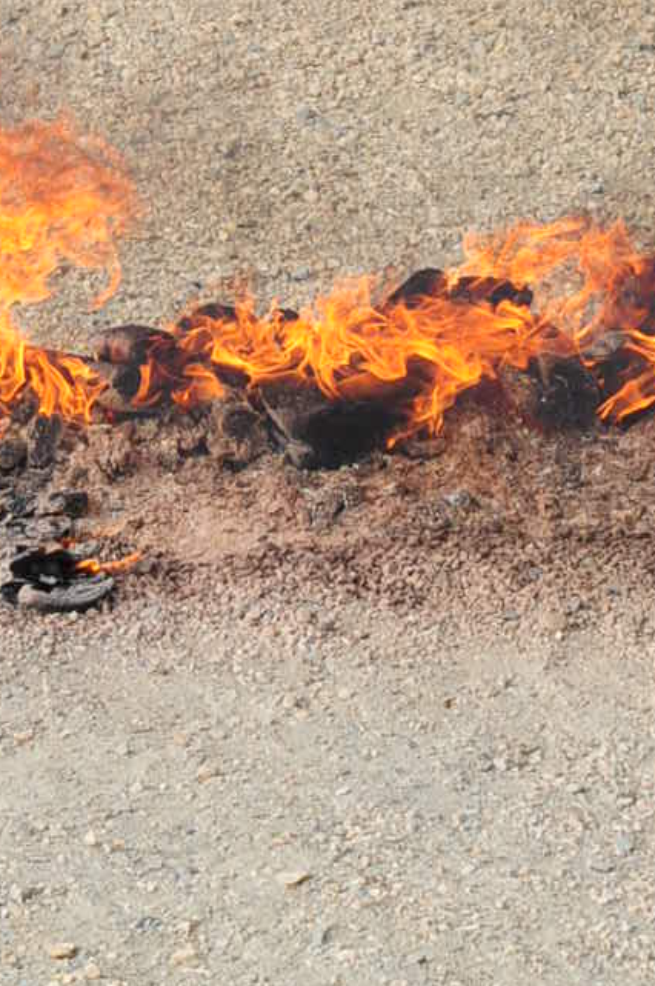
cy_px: -251
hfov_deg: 5.2
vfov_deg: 7.8
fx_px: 7138
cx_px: 752
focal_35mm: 261
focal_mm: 52
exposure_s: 1/400
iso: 400
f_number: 6.3
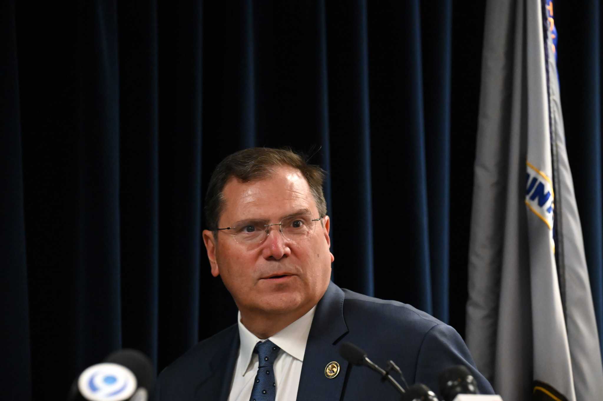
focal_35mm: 170
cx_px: 302
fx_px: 2845
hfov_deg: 12.1
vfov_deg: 8.1
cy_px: 200
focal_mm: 170
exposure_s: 1/320
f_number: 4.5
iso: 12800
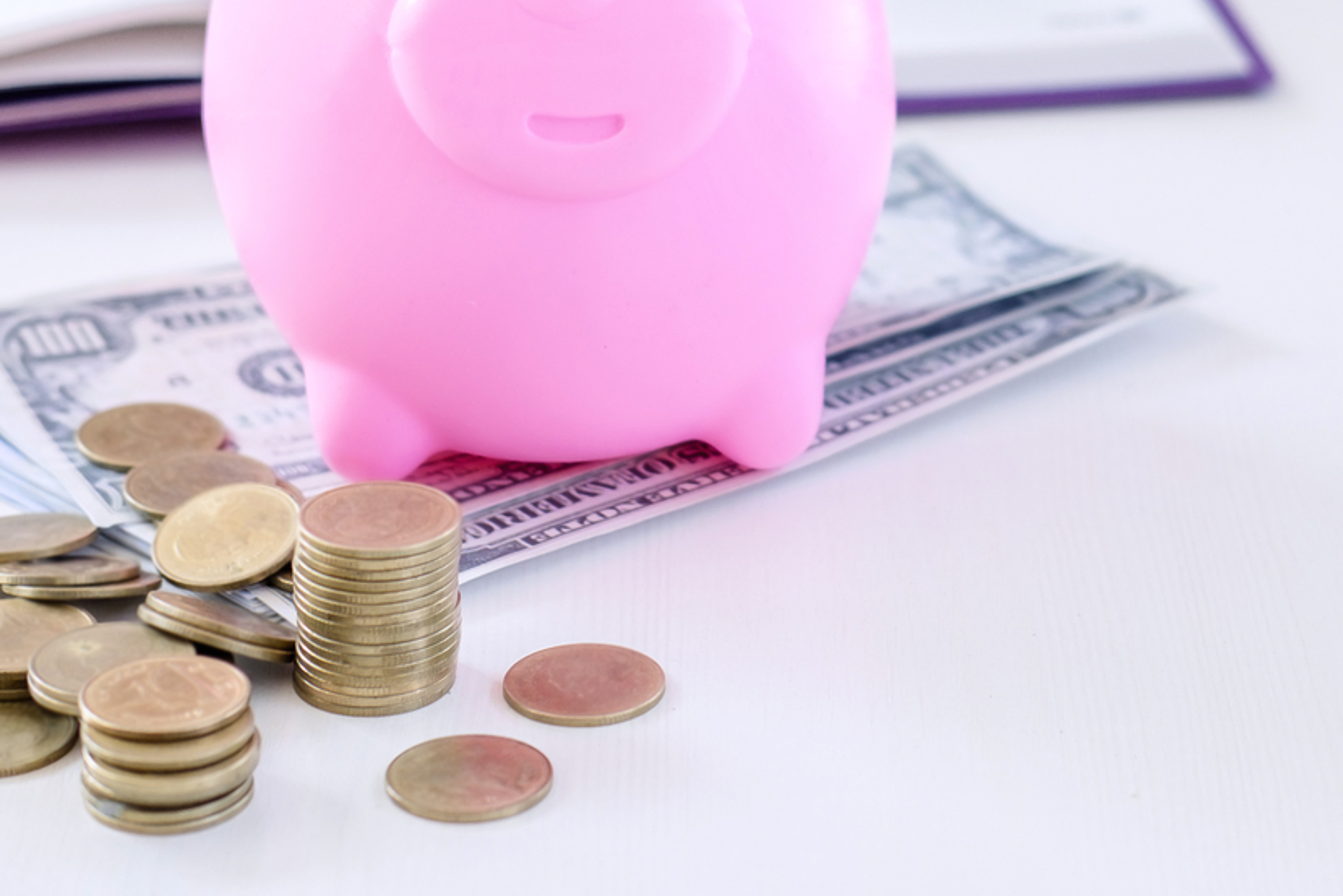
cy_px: 50
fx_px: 4775
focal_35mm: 128
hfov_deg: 15.9
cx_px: 973
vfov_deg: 10.6
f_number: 2.8
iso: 200
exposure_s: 1/160
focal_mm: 35
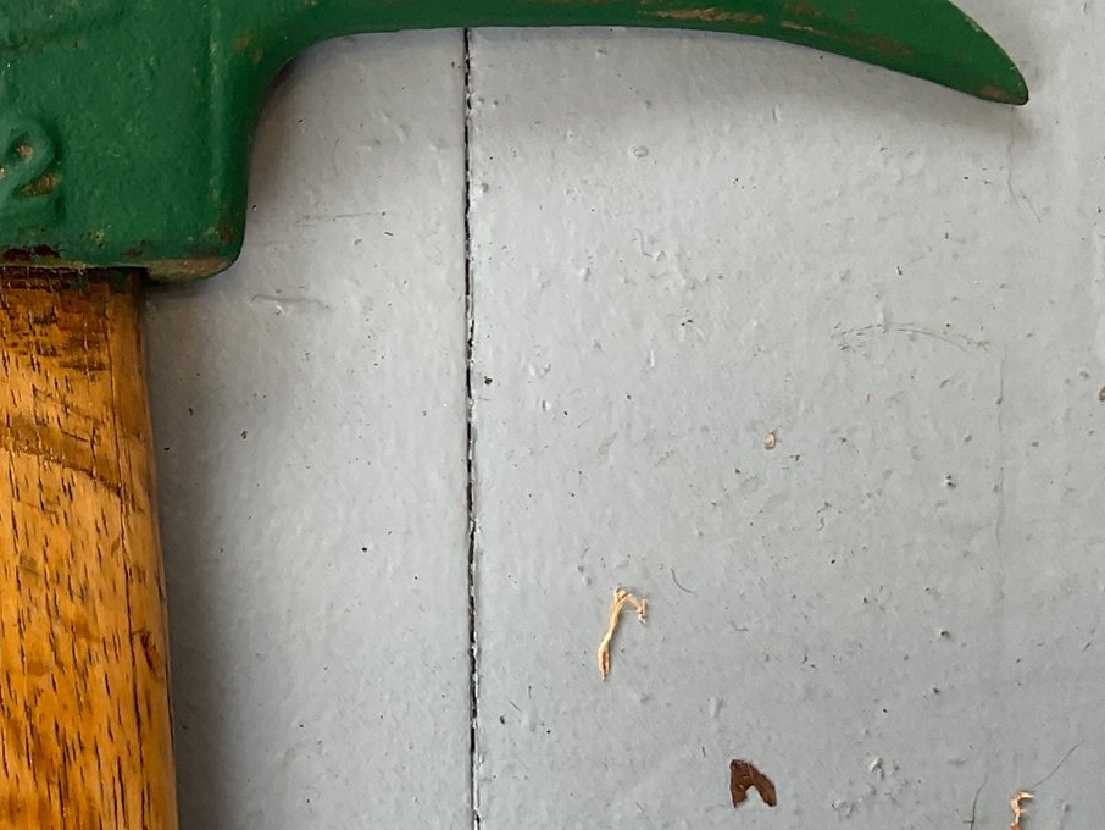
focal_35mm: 64
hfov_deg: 29.1
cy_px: 280
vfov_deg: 22.8
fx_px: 2044
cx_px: 120
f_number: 1.8
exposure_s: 1/122
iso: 32
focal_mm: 3
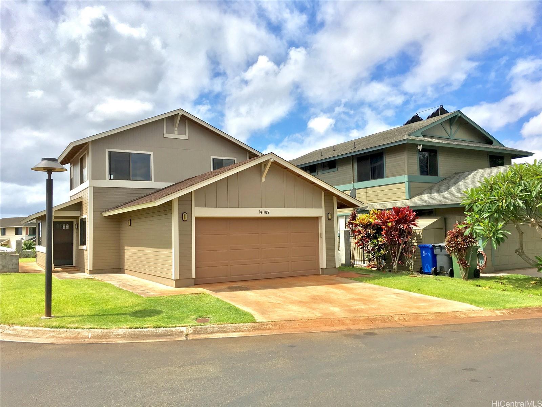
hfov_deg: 61.7
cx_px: 271
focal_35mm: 29
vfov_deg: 48.2
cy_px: 204
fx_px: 454
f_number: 2.2
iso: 25
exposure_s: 1/2331
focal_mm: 4.15
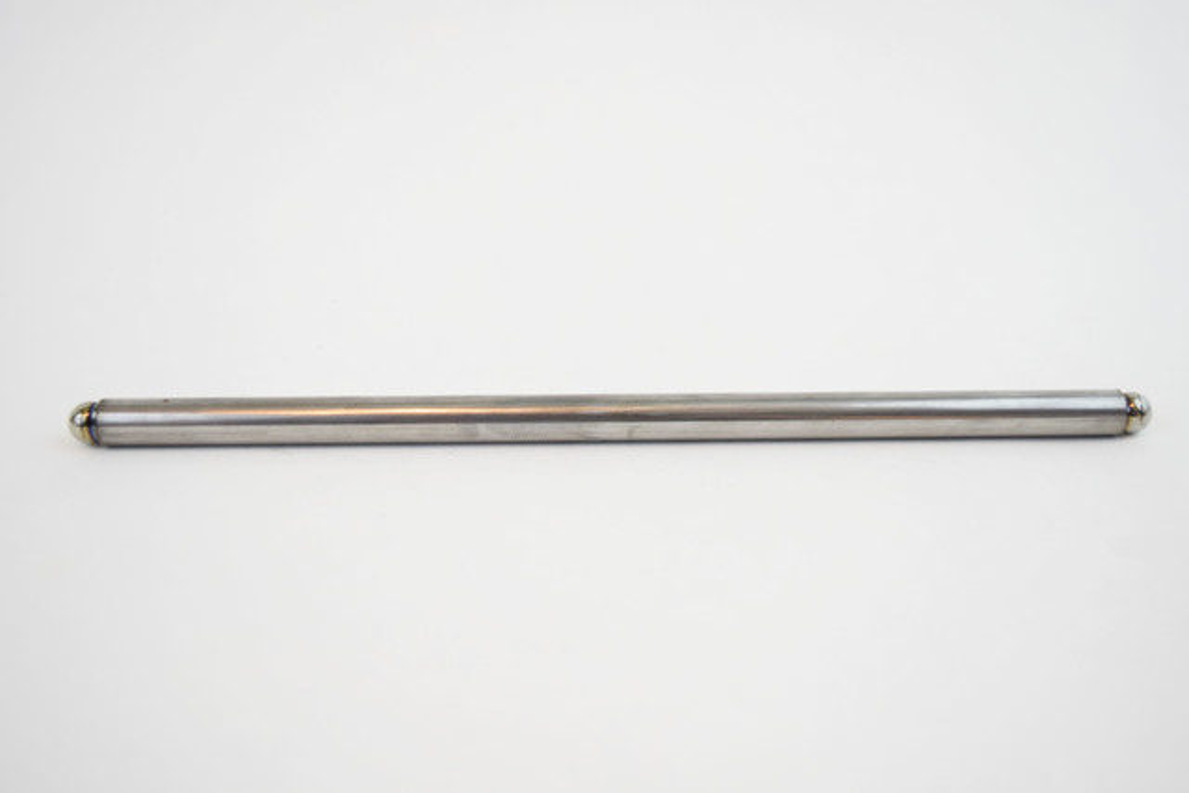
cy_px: 396
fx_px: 1338
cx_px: 594
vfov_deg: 33.0
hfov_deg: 47.9
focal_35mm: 40
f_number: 4
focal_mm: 27
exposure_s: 1/60
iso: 500
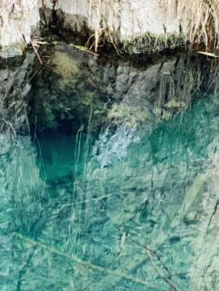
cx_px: -89
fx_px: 1382
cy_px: 140
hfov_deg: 8.9
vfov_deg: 12.0
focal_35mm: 164
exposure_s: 1/80
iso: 250
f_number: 2
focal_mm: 6
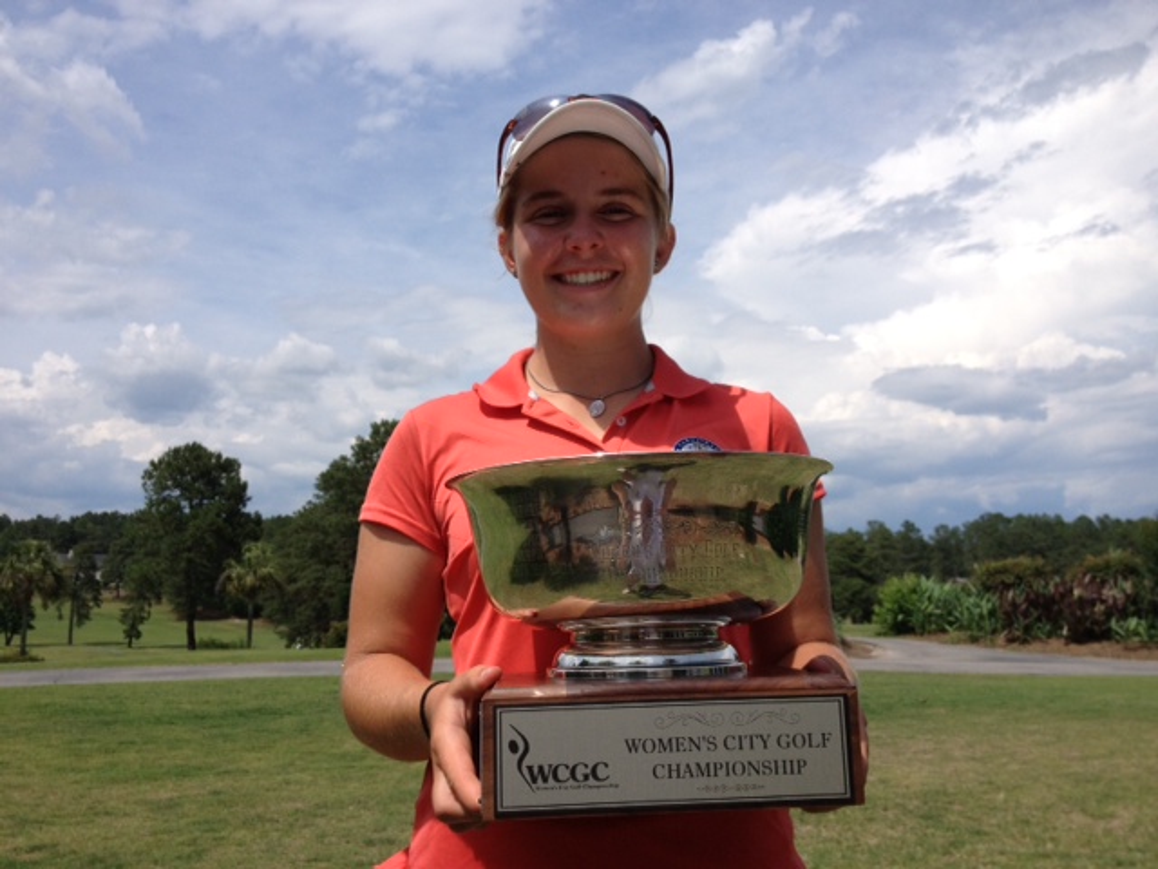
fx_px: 1171
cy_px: 434
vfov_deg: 40.7
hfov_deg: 52.6
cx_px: 579
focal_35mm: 35
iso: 50
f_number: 2.4
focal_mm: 4.28
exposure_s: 1/2513
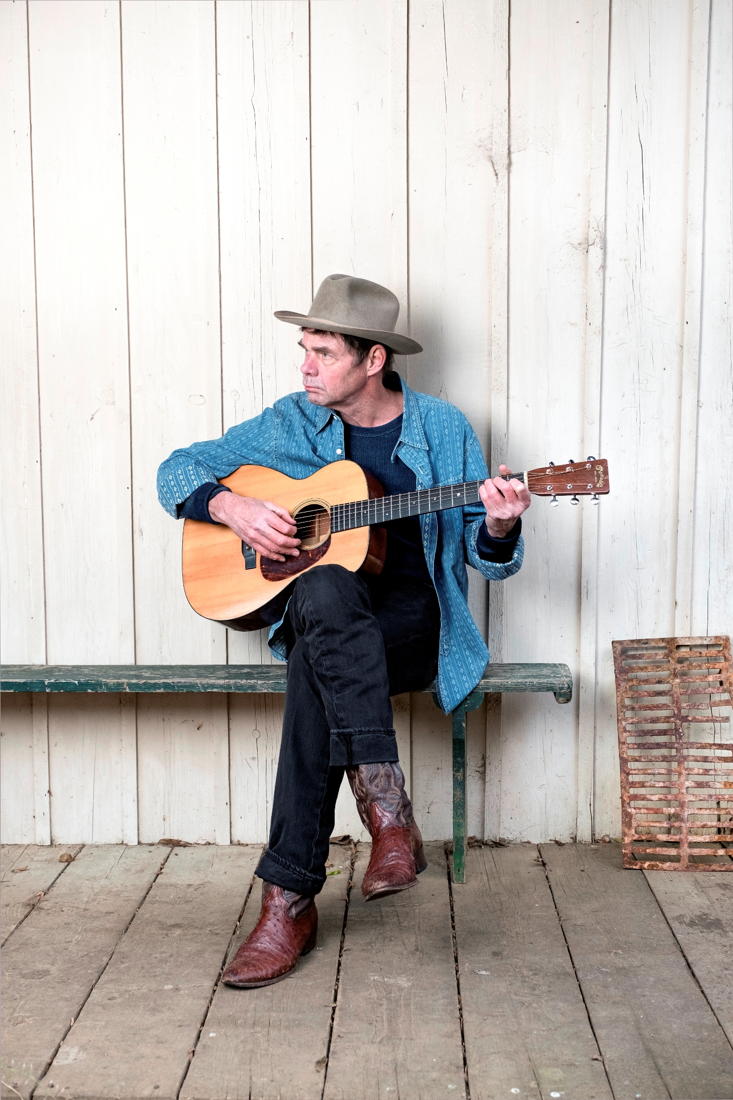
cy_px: 550
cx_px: 366
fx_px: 1344
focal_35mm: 44
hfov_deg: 30.5
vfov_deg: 44.5
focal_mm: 29.2
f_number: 3.2
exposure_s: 1/200
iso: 400
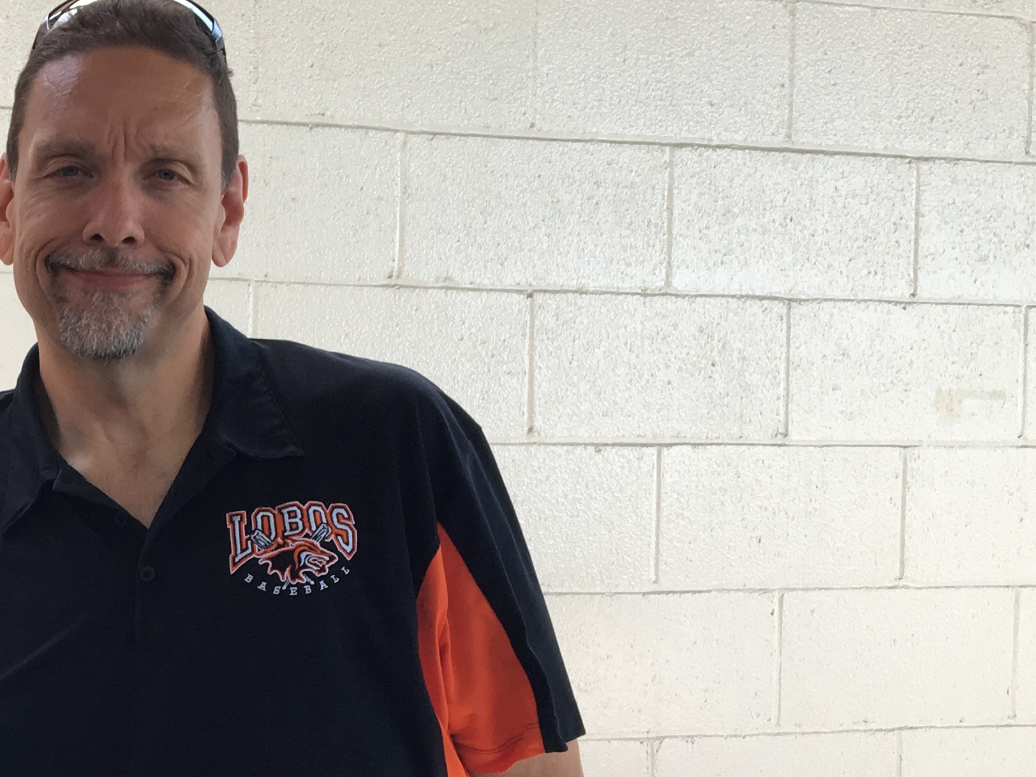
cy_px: 739
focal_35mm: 72
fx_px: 2155
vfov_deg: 19.9
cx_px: -154
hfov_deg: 24.8
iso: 40
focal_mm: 4.15
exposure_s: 1/120
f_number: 2.2
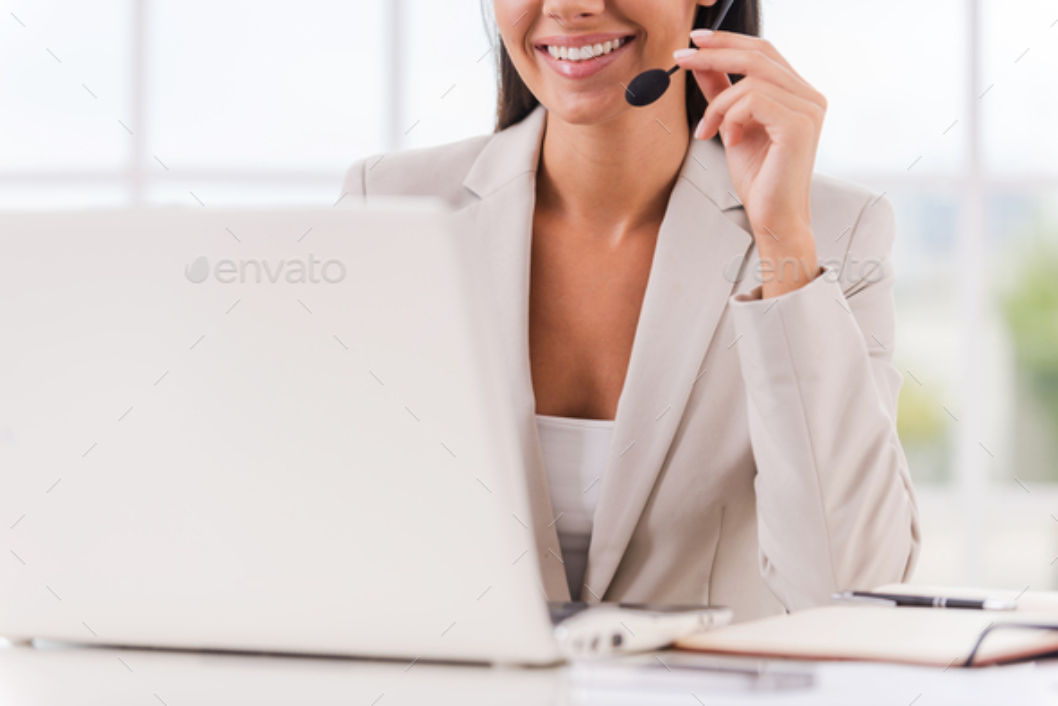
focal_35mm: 105
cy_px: 353
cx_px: 529
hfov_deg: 19.4
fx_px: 3087
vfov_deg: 13.1
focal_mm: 105
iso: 160
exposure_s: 1/160
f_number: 3.5
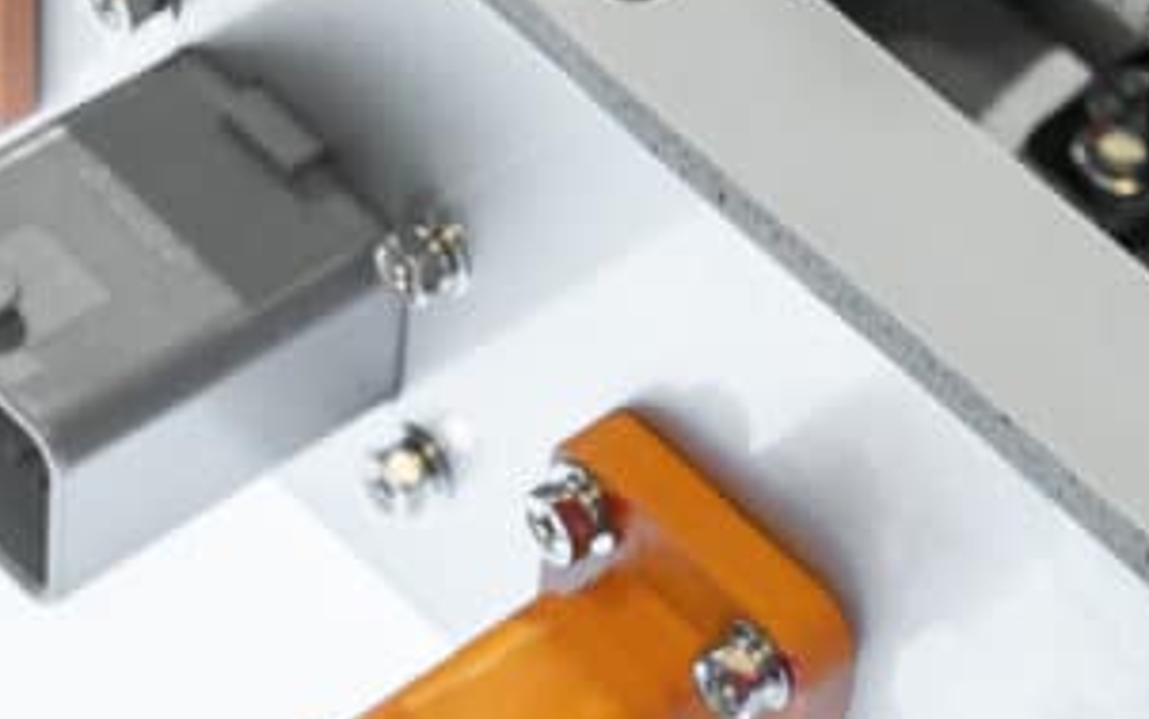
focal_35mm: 176
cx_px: 1815
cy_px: -415
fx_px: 5513
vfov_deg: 7.3
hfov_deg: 11.3
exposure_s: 1/50
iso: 500
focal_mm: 34
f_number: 7.1
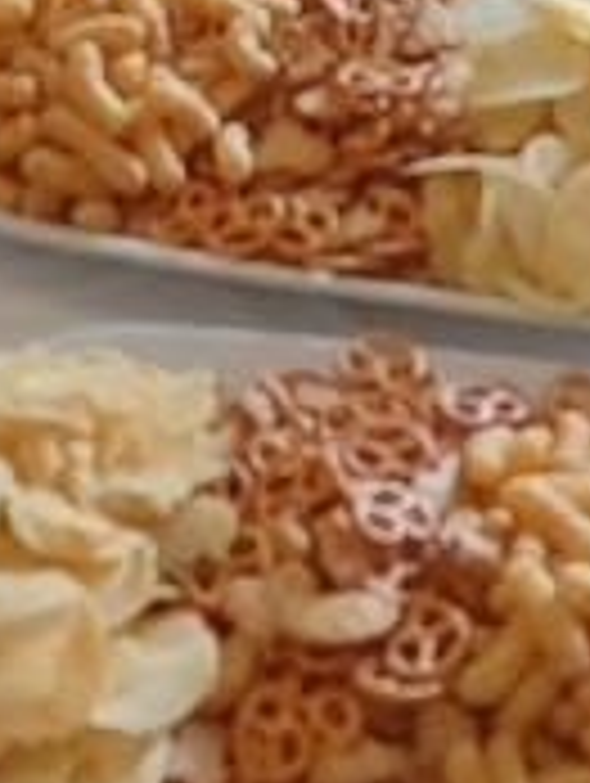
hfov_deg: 10.5
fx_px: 3196
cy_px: -495
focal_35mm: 141
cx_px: 230
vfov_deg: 13.0
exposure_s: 1/50
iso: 500
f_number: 1.8
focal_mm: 5.23
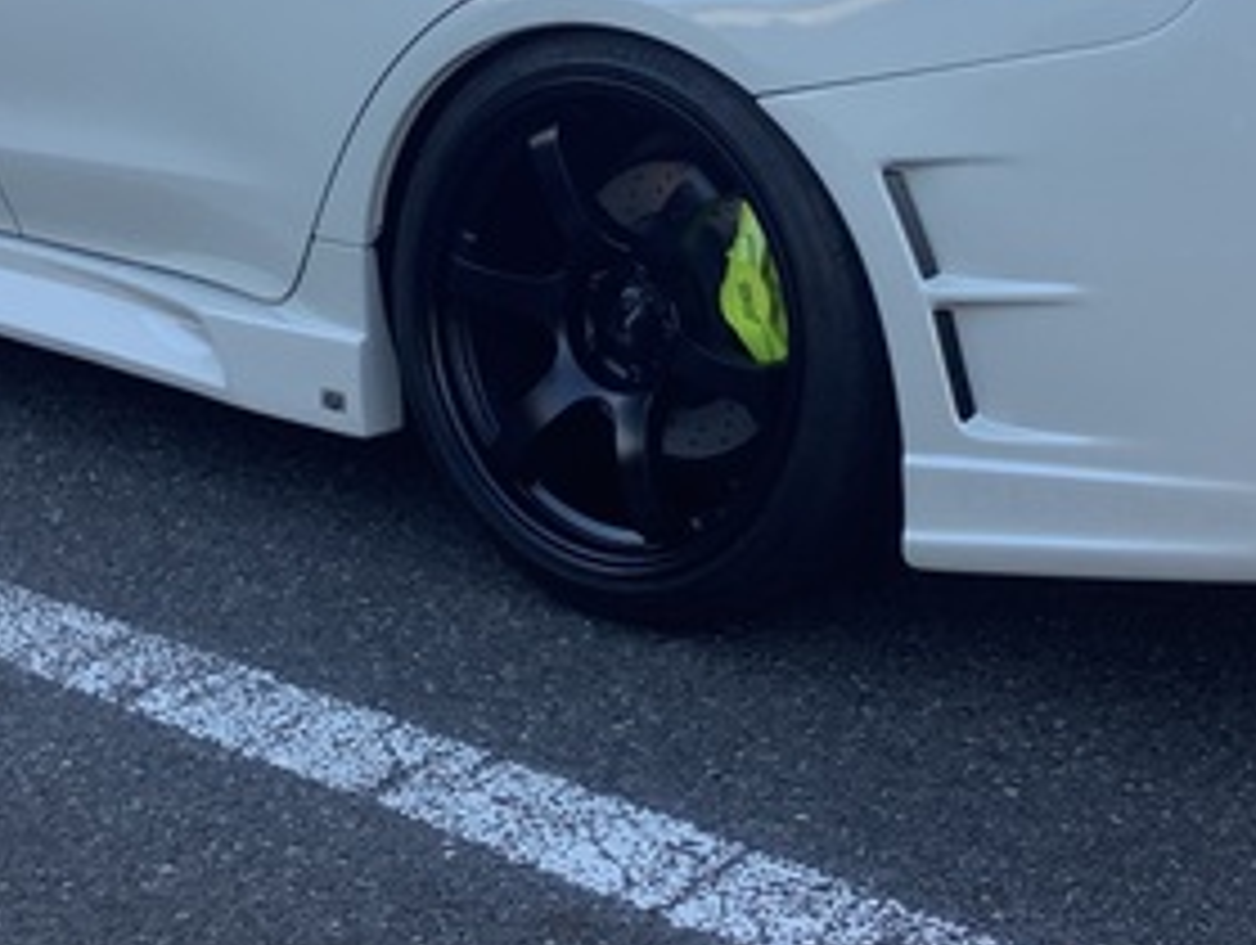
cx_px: 572
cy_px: 76
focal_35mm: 71
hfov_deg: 27.4
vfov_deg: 20.3
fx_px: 2579
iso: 25
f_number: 2.4
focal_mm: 3.3
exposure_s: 1/160
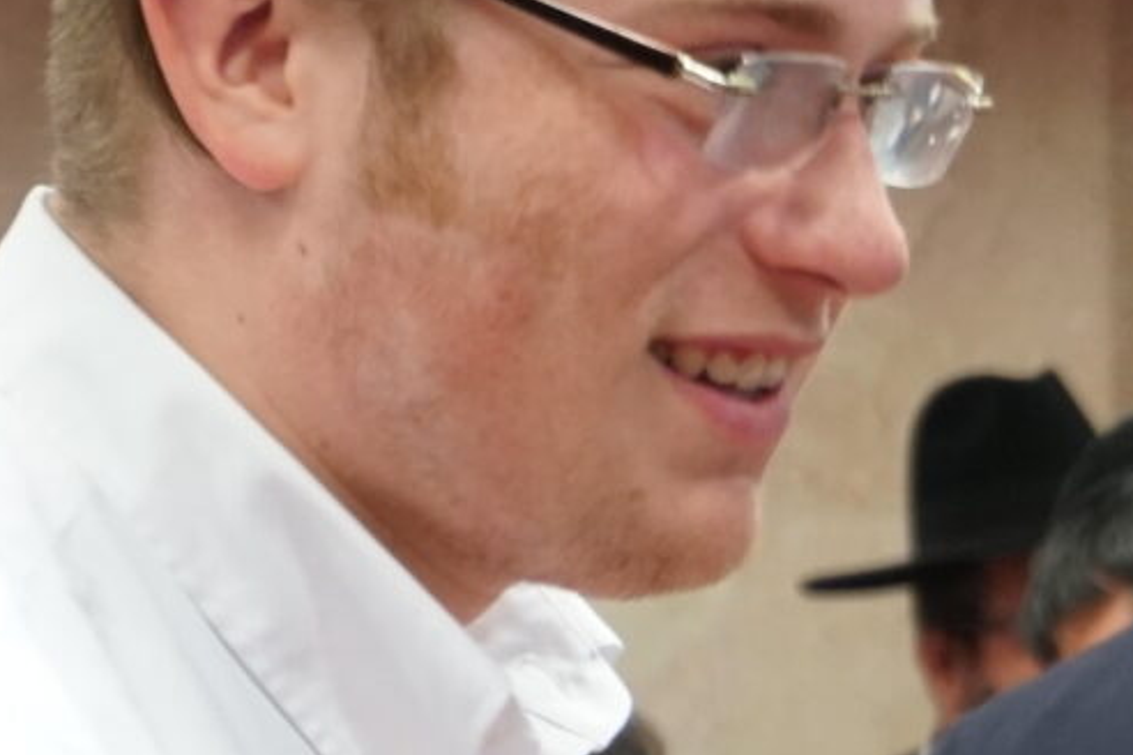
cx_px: 1647
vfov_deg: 3.5
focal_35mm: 390
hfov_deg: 5.2
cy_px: 846
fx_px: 12273
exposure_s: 1/30
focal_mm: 50
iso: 800
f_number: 5.6
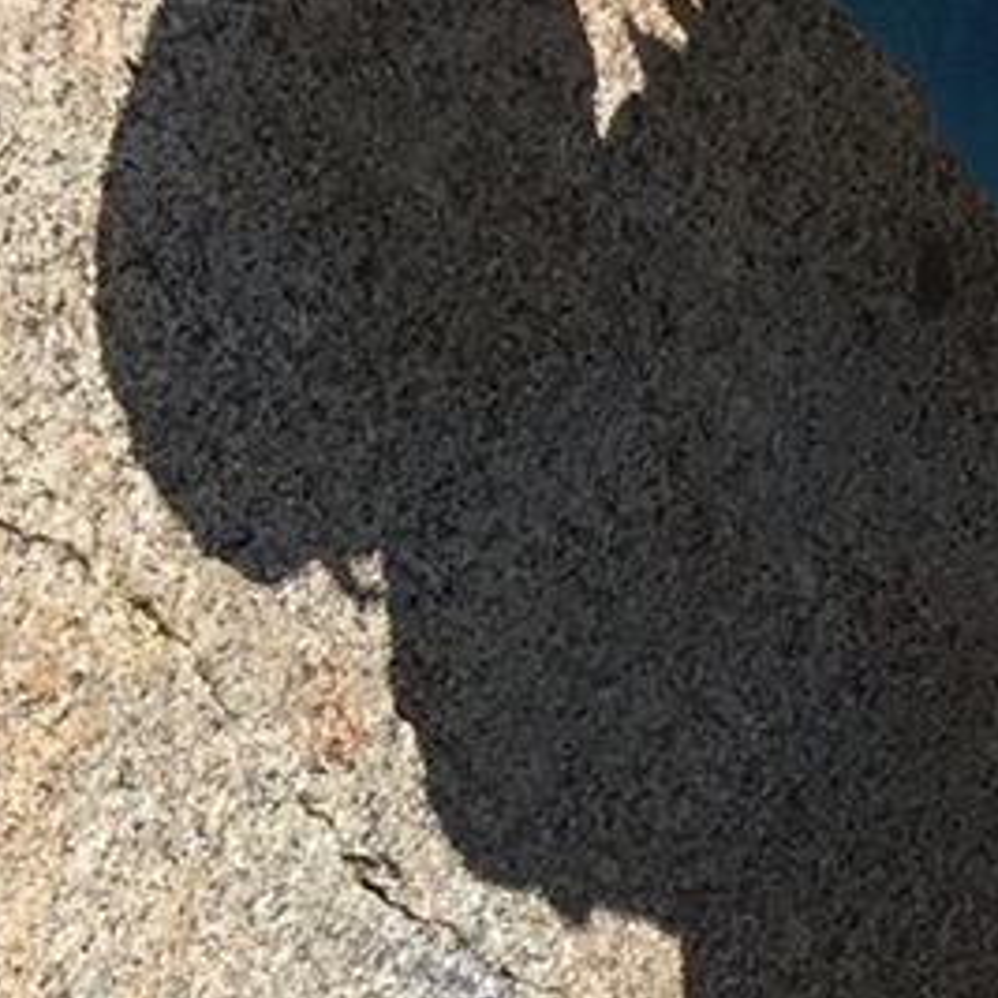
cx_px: 3727
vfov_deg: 9.1
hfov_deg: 7.2
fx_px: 6263
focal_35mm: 192
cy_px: 284
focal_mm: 4.15
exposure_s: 1/2404
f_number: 2.2
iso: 25
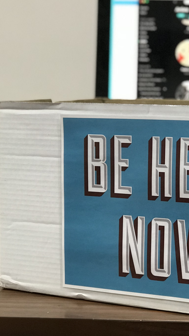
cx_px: 162
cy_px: 154
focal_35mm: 92
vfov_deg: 23.2
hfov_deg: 13.1
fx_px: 820
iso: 250
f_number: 2.8
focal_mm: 6.6
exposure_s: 1/60
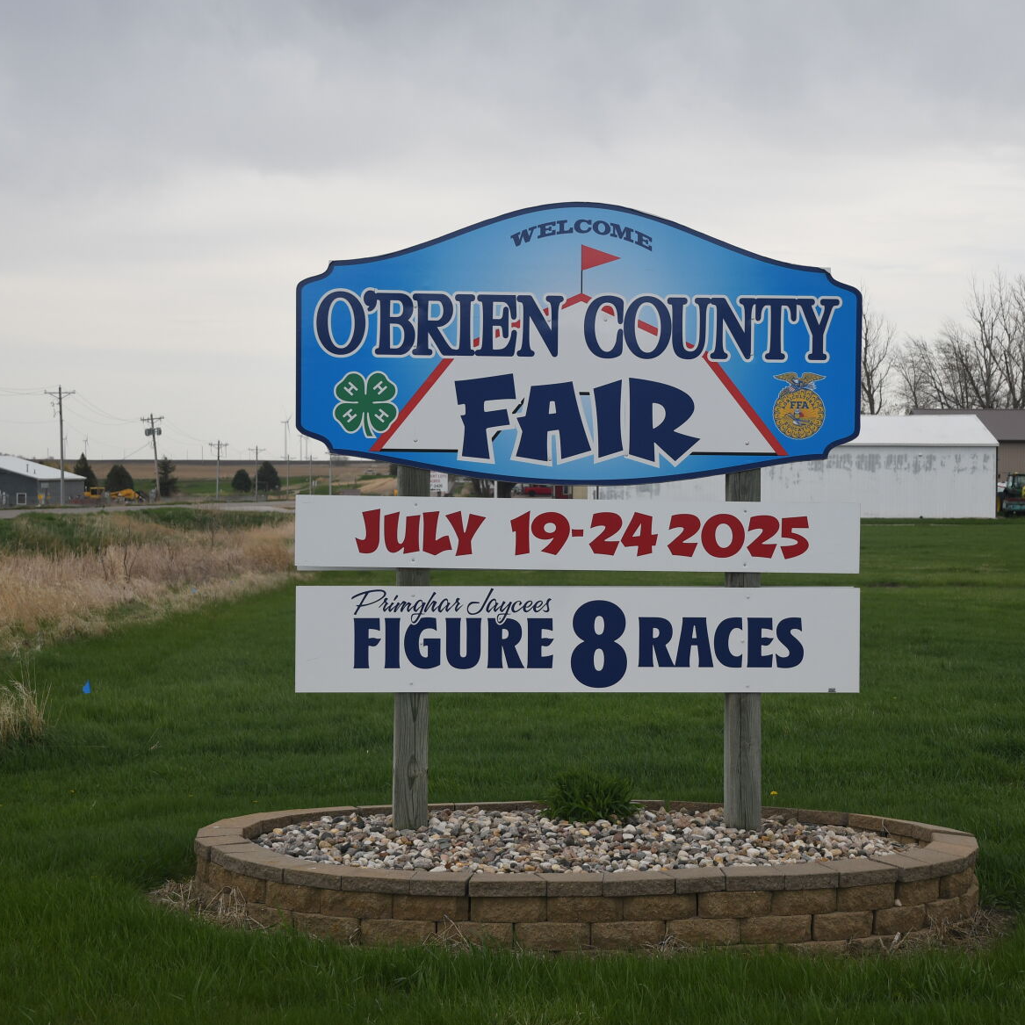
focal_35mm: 77
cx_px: 597
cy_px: 513
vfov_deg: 22.5
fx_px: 2580
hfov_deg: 22.5
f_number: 4
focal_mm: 40
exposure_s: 1/1000
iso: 140
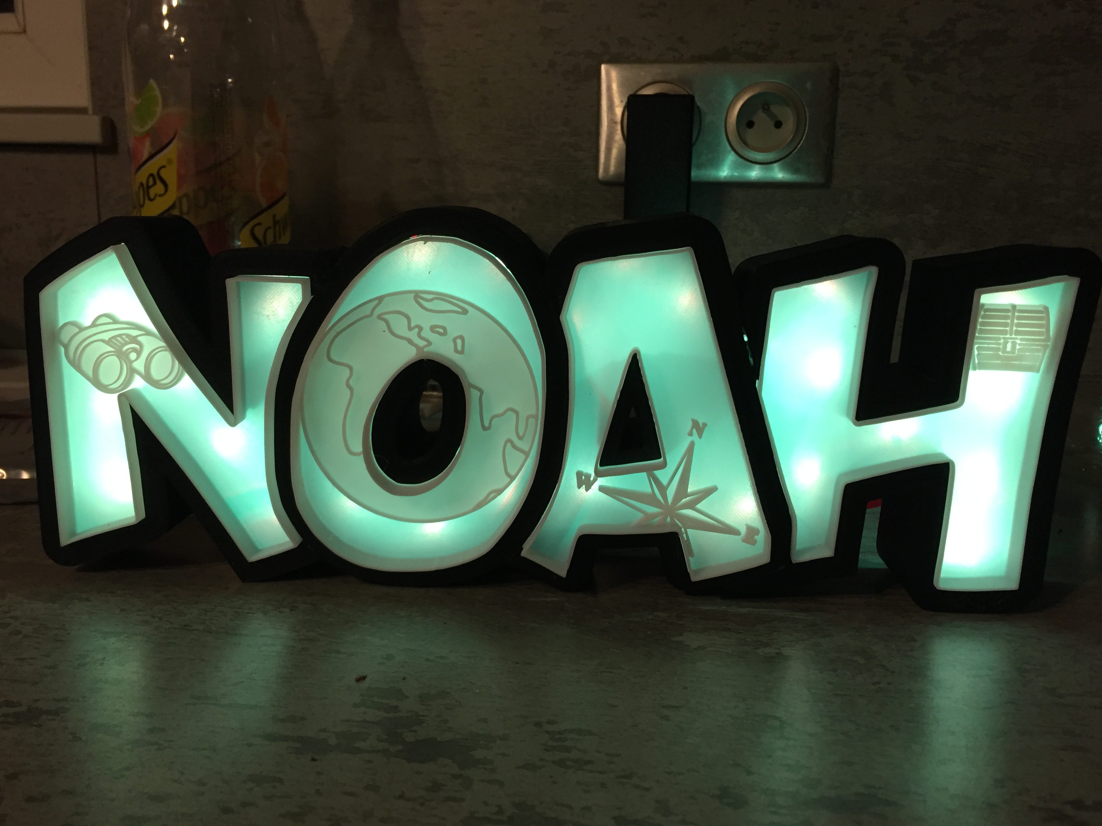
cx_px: 563
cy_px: 409
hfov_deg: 60.0
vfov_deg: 46.8
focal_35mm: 30
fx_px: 955
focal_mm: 4.15
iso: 80
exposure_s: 1/33
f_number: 2.2
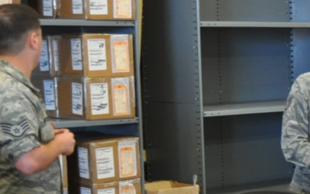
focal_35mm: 116
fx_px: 980
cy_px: 218
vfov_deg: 11.1
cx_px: 433
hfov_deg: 16.7
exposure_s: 1/80
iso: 1000
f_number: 4
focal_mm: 18
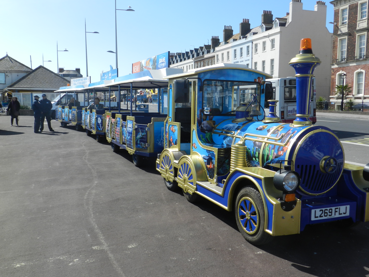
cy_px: 138
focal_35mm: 32
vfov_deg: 44.2
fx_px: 341
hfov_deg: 56.8
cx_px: 184
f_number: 4
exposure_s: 1/1250
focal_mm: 5.6
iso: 160
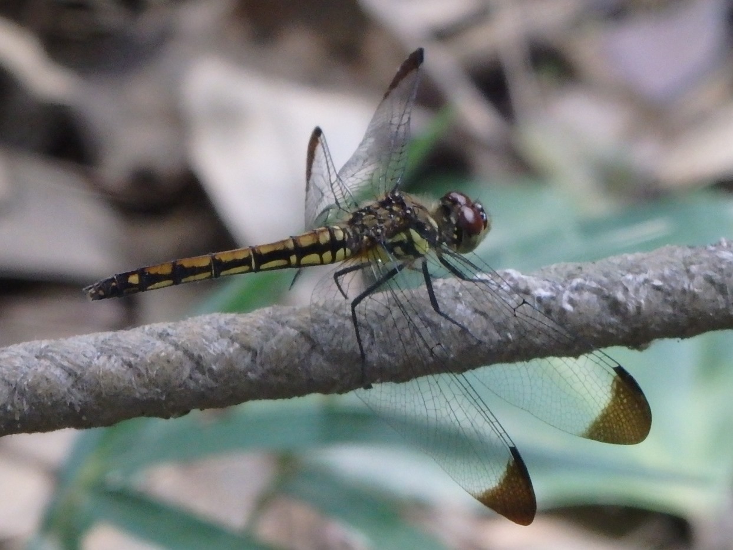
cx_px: 366
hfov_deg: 8.8
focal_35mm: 225
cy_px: 275
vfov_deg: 6.6
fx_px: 4764
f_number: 6.1
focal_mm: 40.2
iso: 800
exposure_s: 1/40
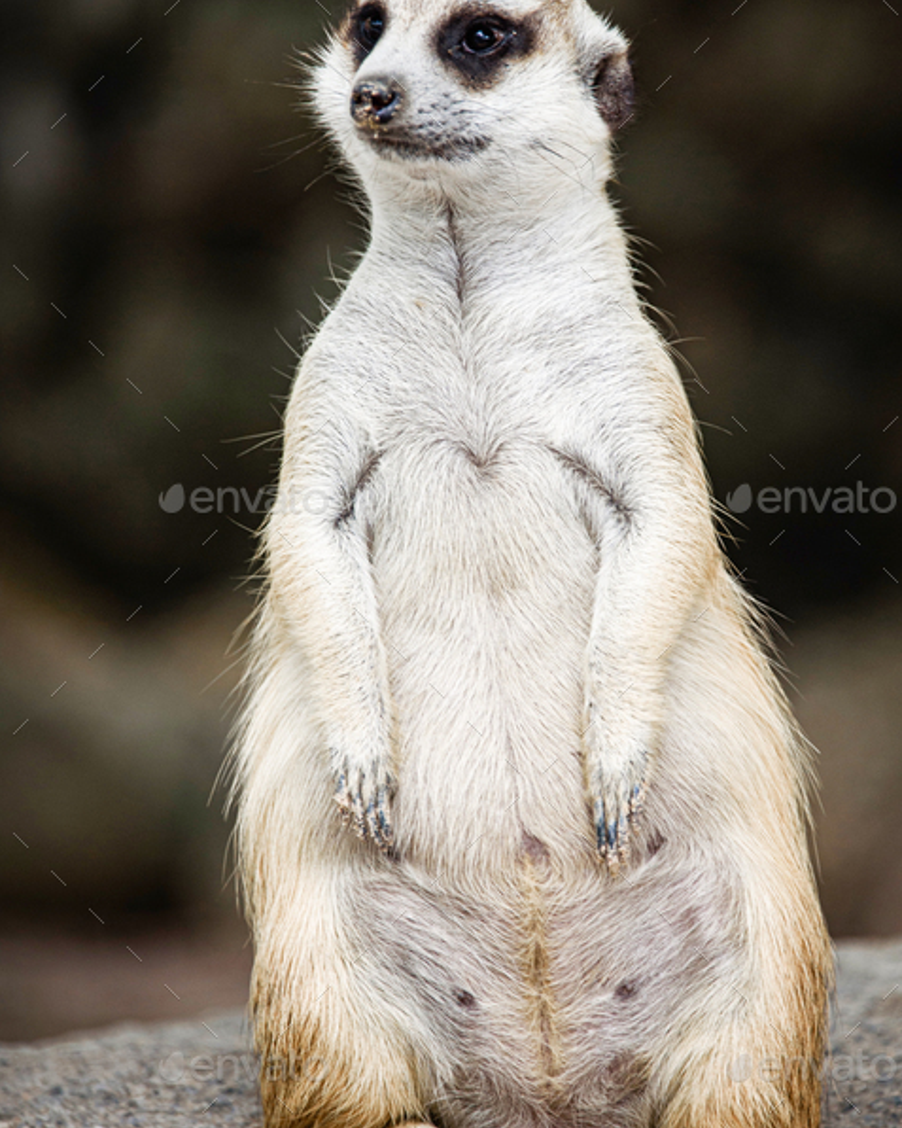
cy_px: 485
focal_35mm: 418
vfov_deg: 4.6
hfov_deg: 3.7
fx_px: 13945
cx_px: 522
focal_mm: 300
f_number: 4
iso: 400
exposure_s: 1/80
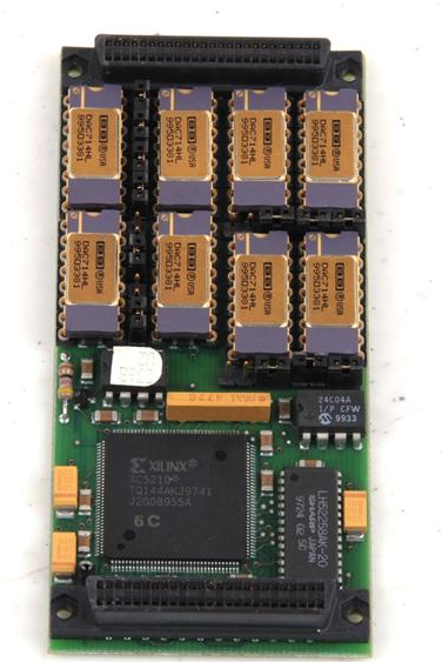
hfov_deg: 9.3
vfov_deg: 14.0
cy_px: 341
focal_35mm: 147
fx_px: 2704
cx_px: 217
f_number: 16
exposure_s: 1/200
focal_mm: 92
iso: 200
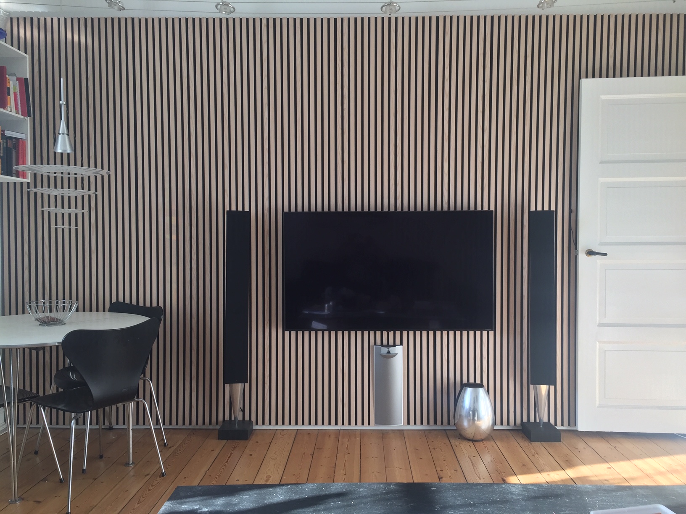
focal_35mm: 29
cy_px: 257
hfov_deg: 61.7
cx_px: 343
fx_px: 575
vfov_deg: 48.2
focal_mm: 4.15
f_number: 2.2
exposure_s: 1/50
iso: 32
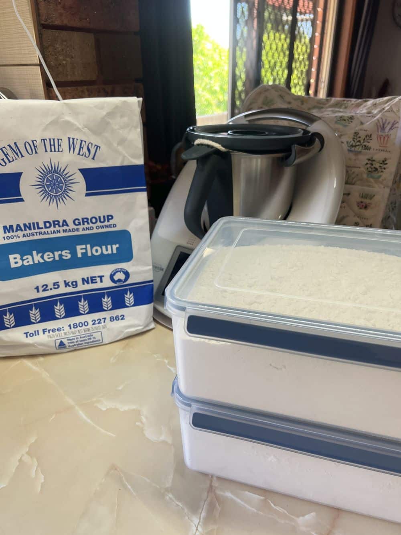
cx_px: 200
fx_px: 402
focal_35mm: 26
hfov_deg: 53.1
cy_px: 268
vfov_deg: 67.3
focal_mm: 5.7
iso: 125
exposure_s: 1/121
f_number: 1.5
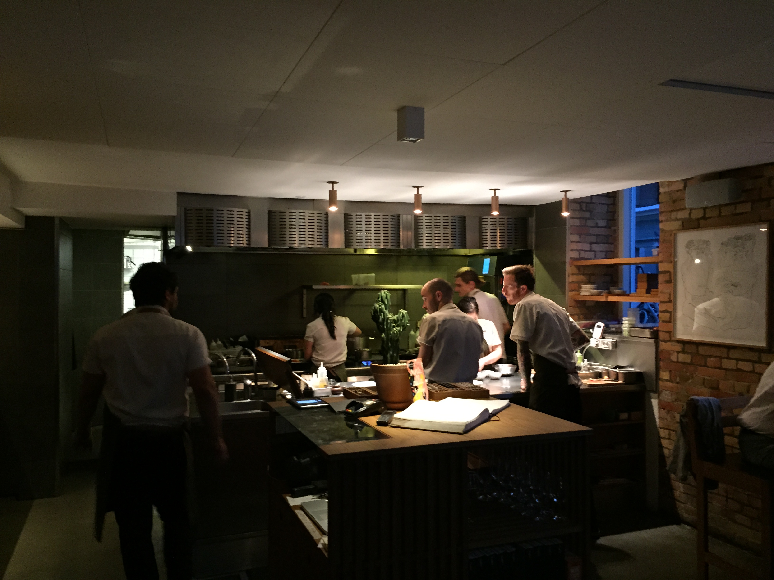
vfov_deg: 48.2
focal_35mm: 29
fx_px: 648
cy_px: 290
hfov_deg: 61.7
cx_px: 387
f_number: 2.2
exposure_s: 1/15
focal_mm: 4.15
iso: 250
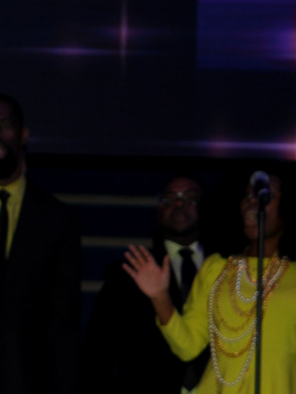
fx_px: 3101
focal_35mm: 272
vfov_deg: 7.2
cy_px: 404
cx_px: -259
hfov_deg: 5.4
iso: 400
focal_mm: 40
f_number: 4.5
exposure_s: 1/80
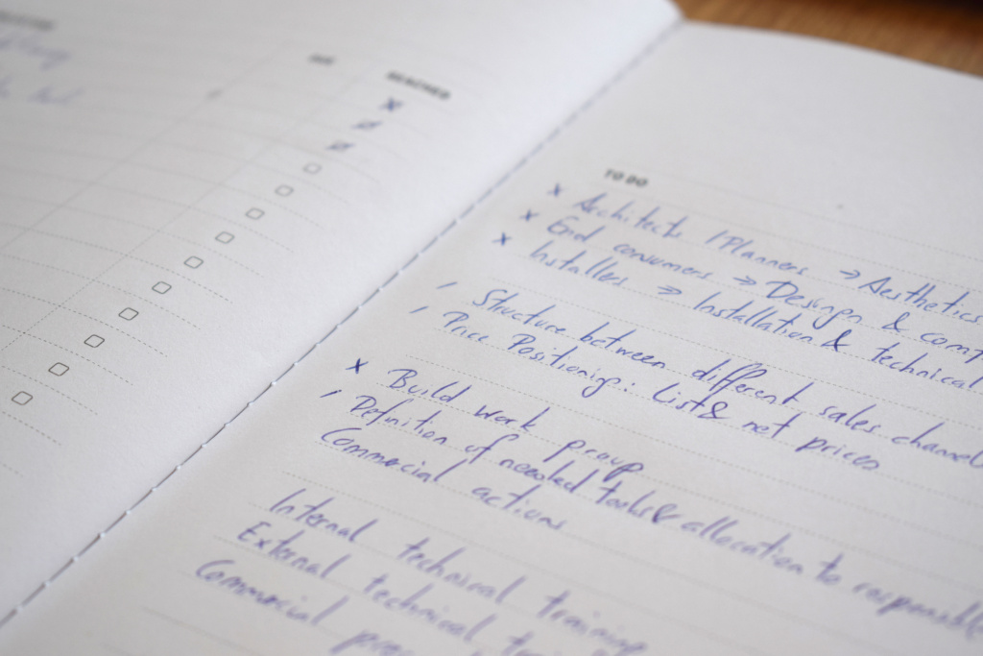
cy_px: 328
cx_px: 492
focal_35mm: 78
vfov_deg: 17.5
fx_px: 2130
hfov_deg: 26.0
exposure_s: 1/400
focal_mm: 52
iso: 320
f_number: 5.6
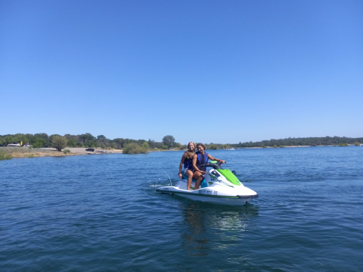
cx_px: 182
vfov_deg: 51.4
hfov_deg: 65.3
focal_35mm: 27
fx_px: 283
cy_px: 136
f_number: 1.8
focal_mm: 3.94
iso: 40
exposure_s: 1/1838
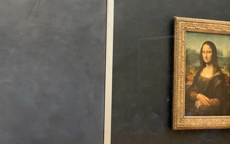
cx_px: 198
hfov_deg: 20.5
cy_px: 72
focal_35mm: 100
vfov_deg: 13.1
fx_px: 627
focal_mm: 6
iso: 640
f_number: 2
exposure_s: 1/25
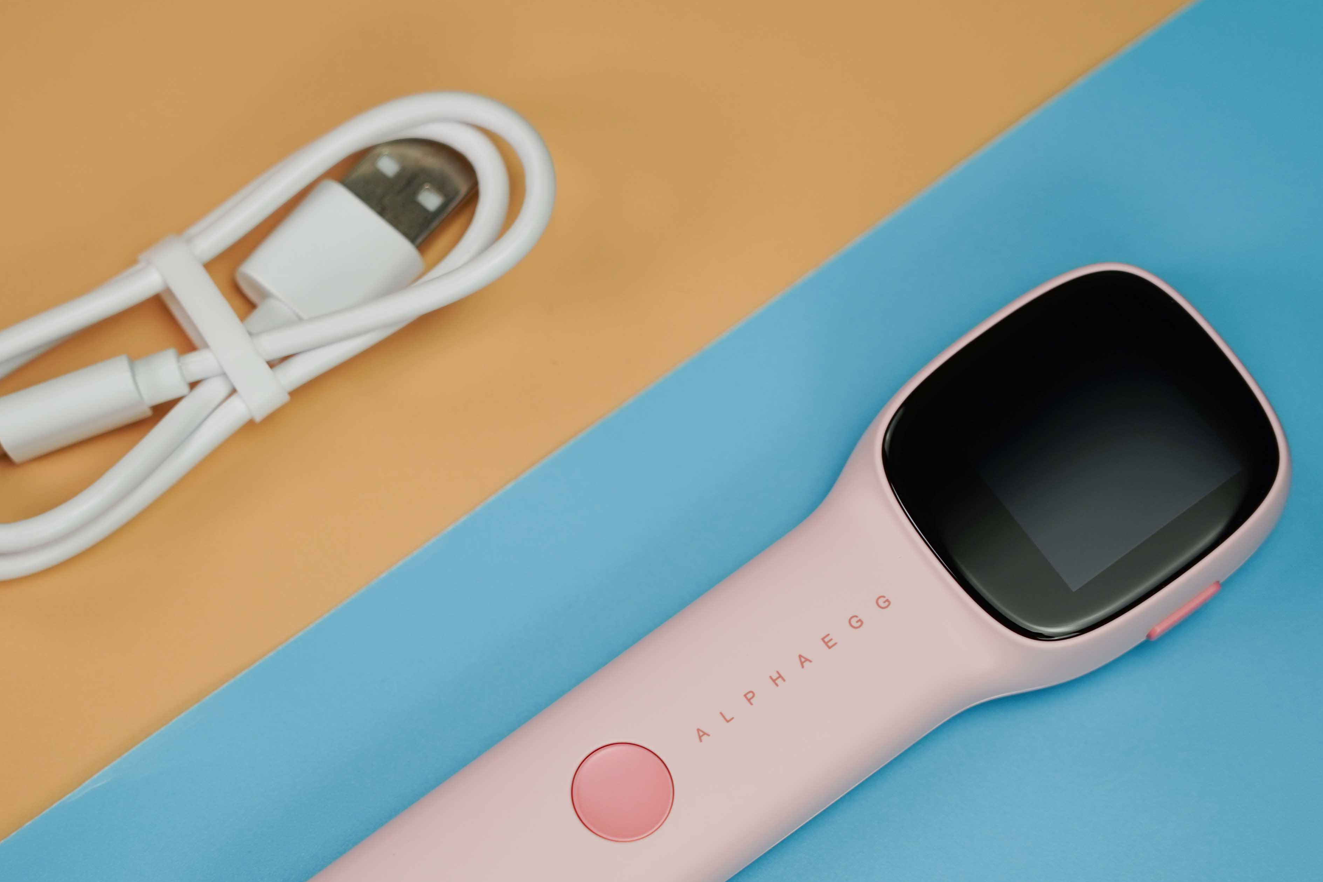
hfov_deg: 12.3
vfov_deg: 8.2
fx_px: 6137
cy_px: 588
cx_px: 479
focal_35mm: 167
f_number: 4
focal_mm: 105
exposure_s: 1/125
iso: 200
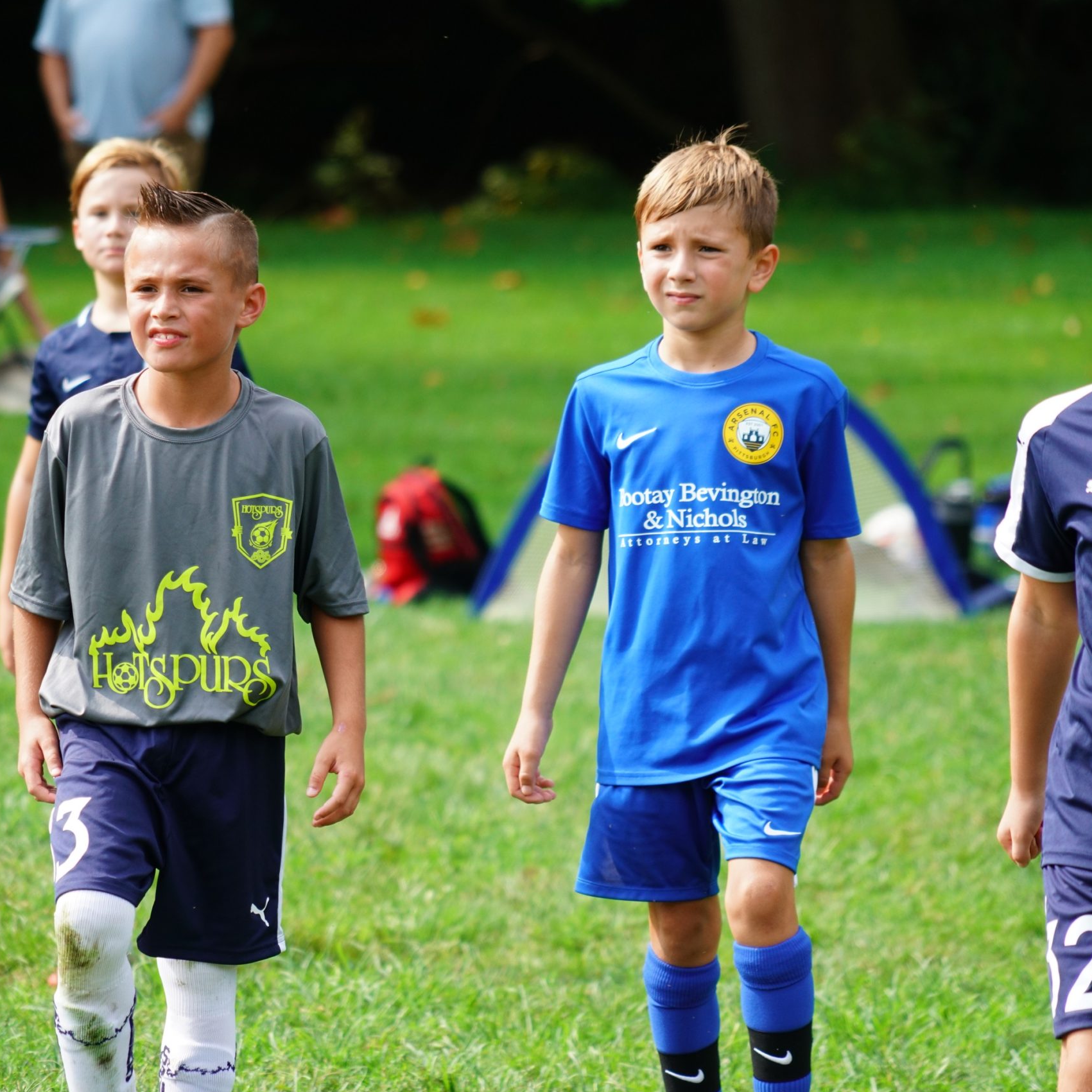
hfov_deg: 5.7
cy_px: 547
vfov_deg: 5.7
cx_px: 470
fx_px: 10957
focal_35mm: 307
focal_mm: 240
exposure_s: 1/640
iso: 640
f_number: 6.3
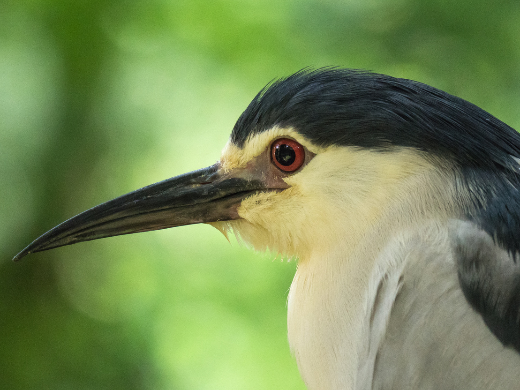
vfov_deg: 1.4
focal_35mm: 1039
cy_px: 163
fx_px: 15610
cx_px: 287
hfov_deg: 1.9
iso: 2500
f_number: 6.3
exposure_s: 1/640
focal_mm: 400
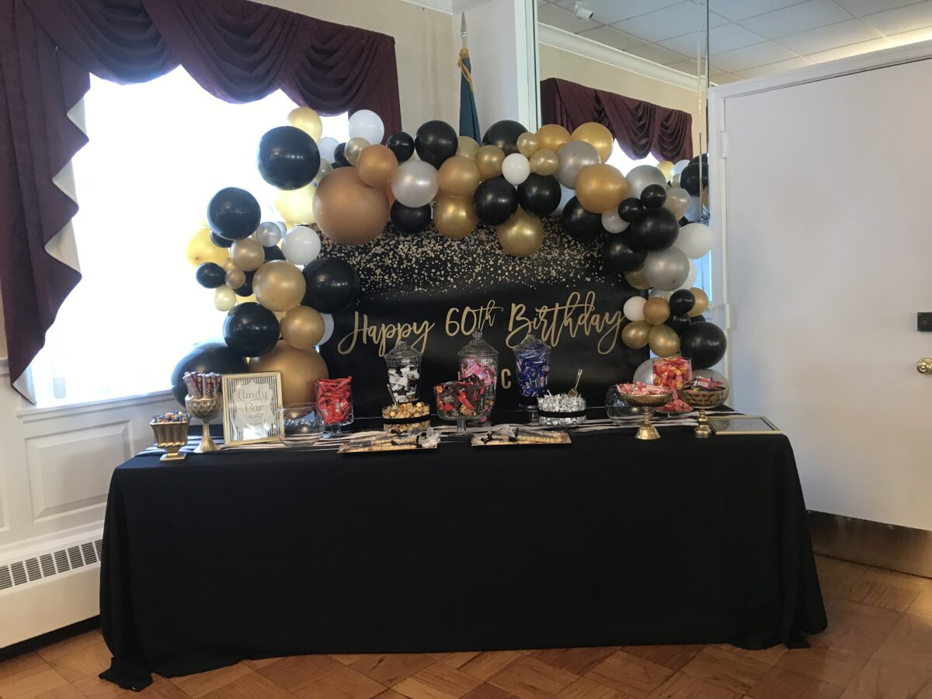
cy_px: 350
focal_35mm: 28
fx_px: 754
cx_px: 466
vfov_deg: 49.7
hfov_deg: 63.4
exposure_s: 1/17
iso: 40
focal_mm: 3.99
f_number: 1.8
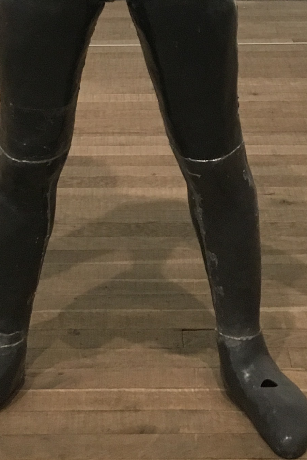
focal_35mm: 90
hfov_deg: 15.2
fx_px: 1151
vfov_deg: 21.6
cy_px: -22
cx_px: 131
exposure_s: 1/33
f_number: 2.2
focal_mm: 4.15
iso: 250
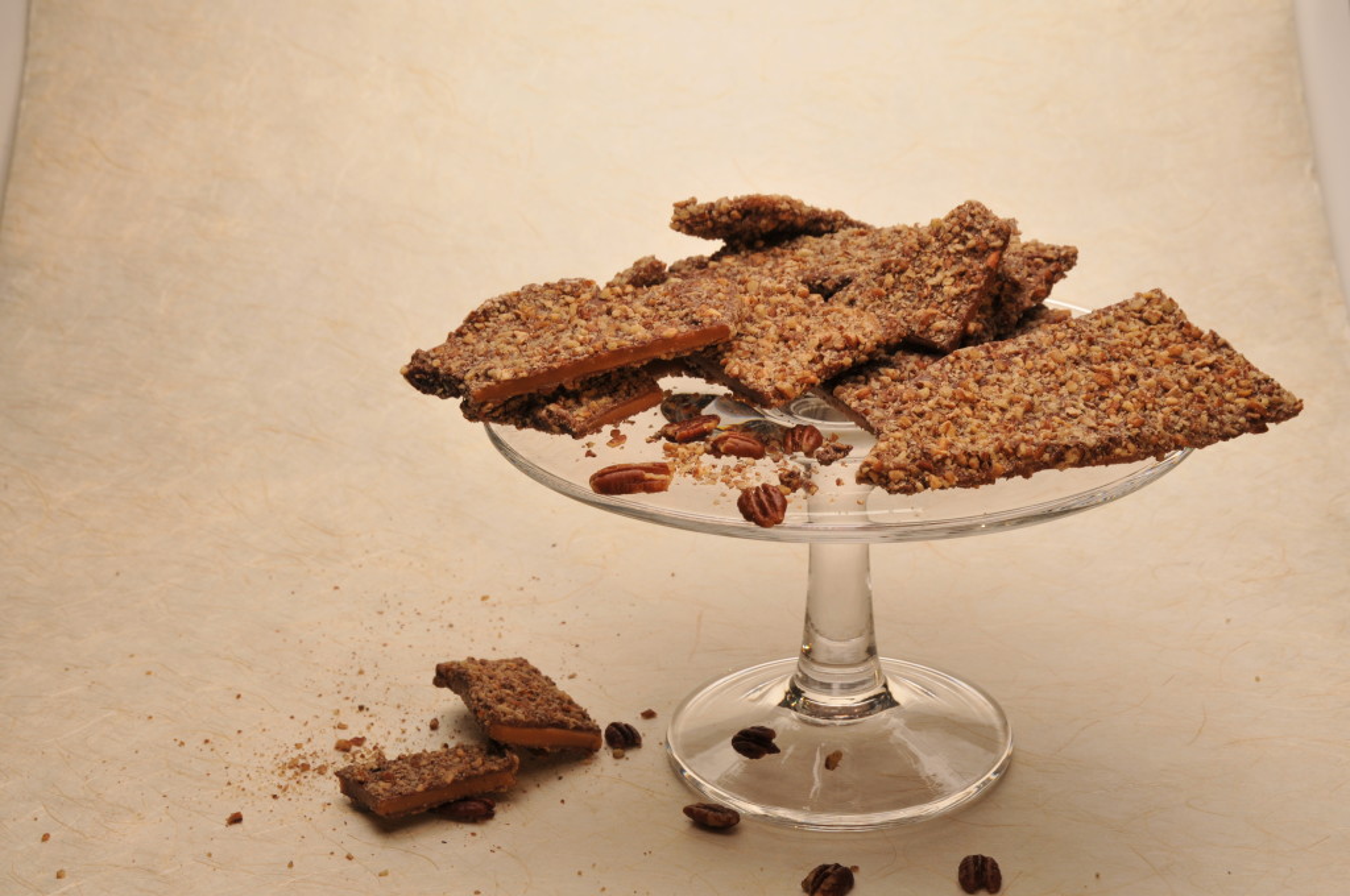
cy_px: 448
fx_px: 2528
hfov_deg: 29.9
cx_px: 675
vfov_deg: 20.1
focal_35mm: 68
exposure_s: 1/8
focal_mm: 45
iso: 200
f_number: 13
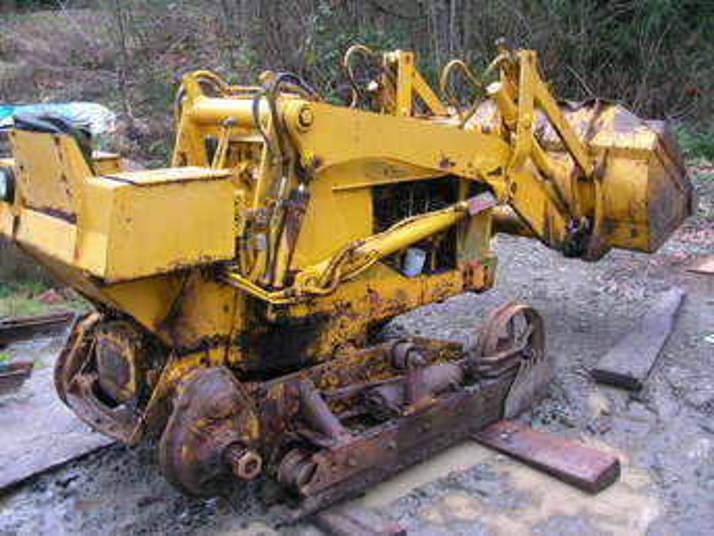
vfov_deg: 38.7
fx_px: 763
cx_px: 357
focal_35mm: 37
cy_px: 268
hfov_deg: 50.1
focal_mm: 5.6
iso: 100
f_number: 2.7
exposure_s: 1/51.7
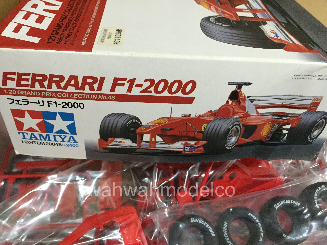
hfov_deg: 61.7
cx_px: 164
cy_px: 122
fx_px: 274
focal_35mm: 29
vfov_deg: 48.2
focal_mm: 4.15
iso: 320
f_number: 2.2
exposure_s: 1/15
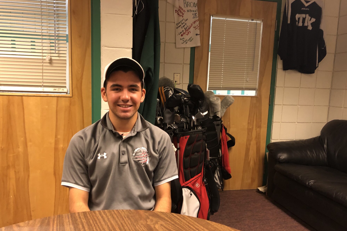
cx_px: 169
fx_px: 289
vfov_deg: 43.5
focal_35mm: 30
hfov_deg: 61.9
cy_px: 131
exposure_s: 1/12
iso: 100
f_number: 1.8
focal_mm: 3.99
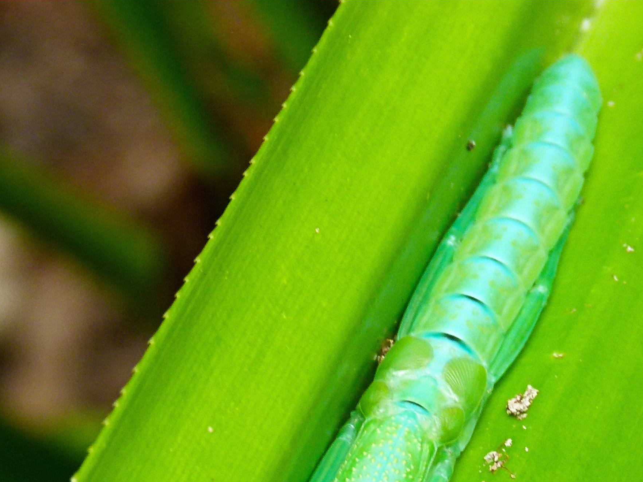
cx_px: 491
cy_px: 590
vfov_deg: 4.5
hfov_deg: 6.0
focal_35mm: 329
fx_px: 6111
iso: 160
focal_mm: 24.1
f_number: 3.6
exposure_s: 1/80
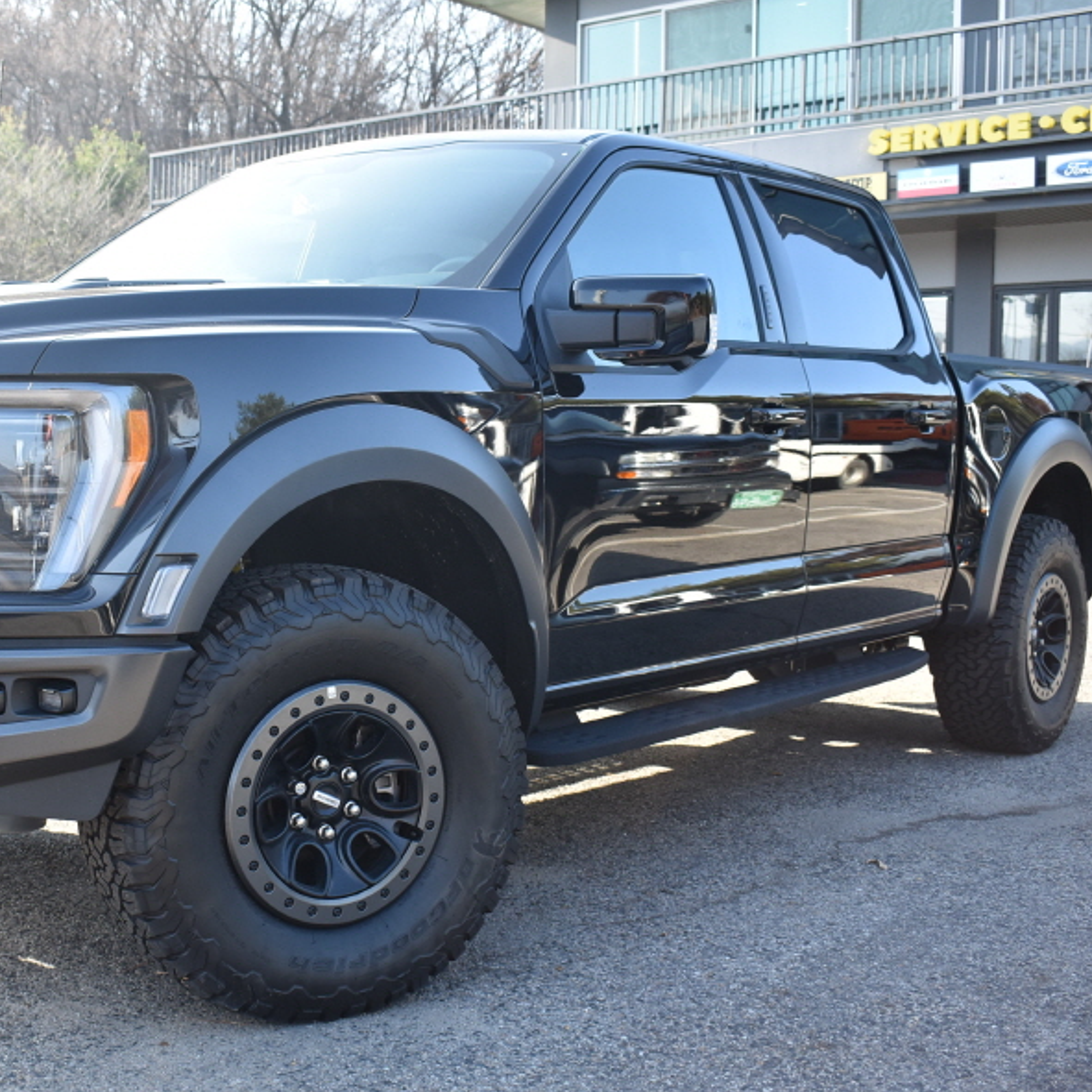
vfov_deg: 37.8
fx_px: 1593
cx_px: 329
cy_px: 542
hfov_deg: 37.3
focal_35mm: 45
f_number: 5.6
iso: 360
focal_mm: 23
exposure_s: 1/250
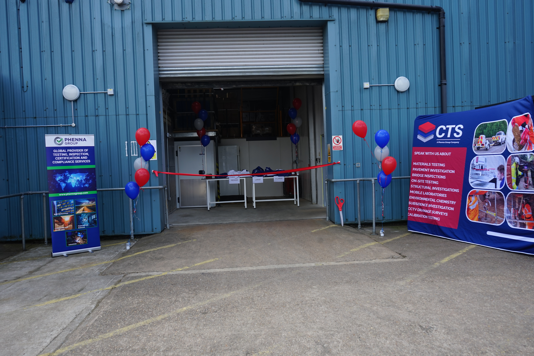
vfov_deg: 43.6
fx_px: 445
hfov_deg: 61.9
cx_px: 267
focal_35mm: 30
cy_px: 178
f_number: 8
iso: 100
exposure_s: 1/80
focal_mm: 30
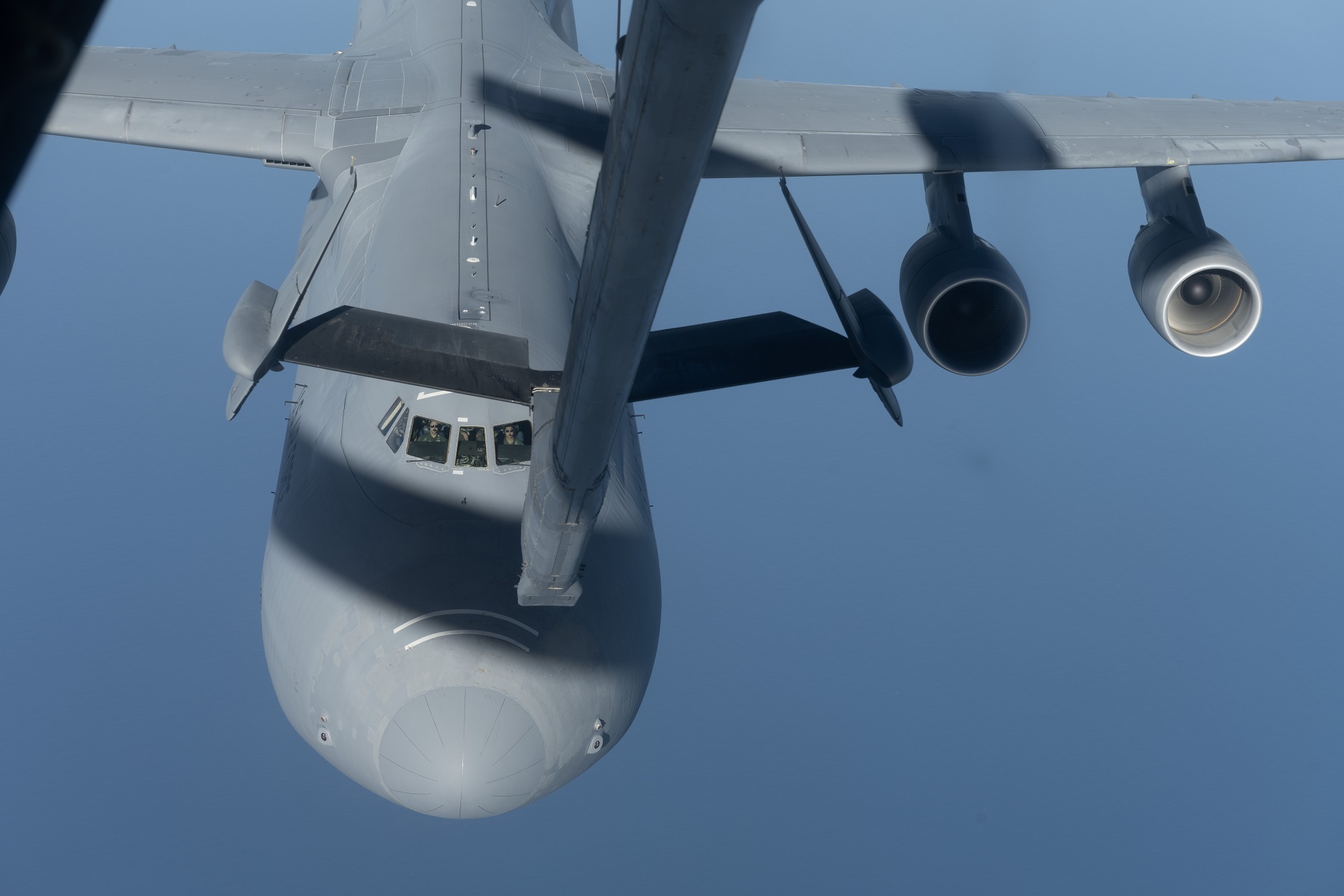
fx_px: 2613
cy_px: 448
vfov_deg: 19.5
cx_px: 672
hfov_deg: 28.8
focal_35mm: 70
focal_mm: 70
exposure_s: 1/200
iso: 64
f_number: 9
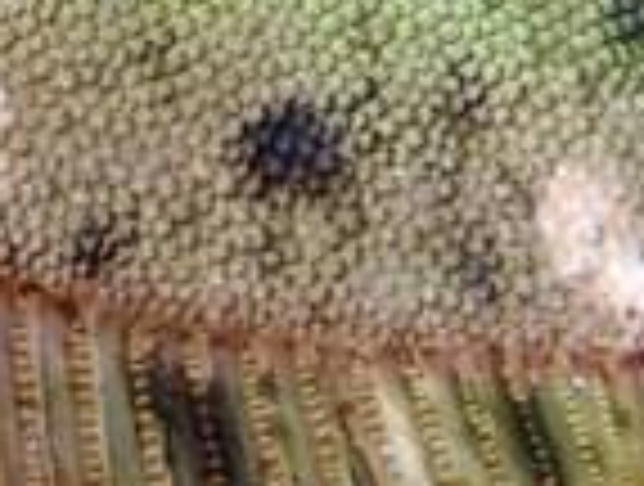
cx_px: -455
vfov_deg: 10.5
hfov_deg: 13.3
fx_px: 2537
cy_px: -302
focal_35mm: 136
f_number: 2.3
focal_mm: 5.4
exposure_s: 1/160
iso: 100
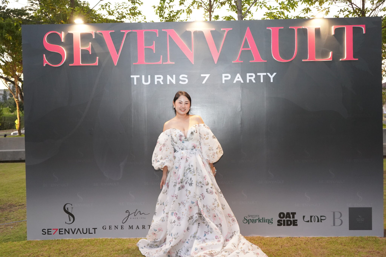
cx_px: 193
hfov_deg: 55.8
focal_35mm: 34
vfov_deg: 38.9
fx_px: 364
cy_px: 128
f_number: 4
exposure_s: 1/160
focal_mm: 34
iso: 6400
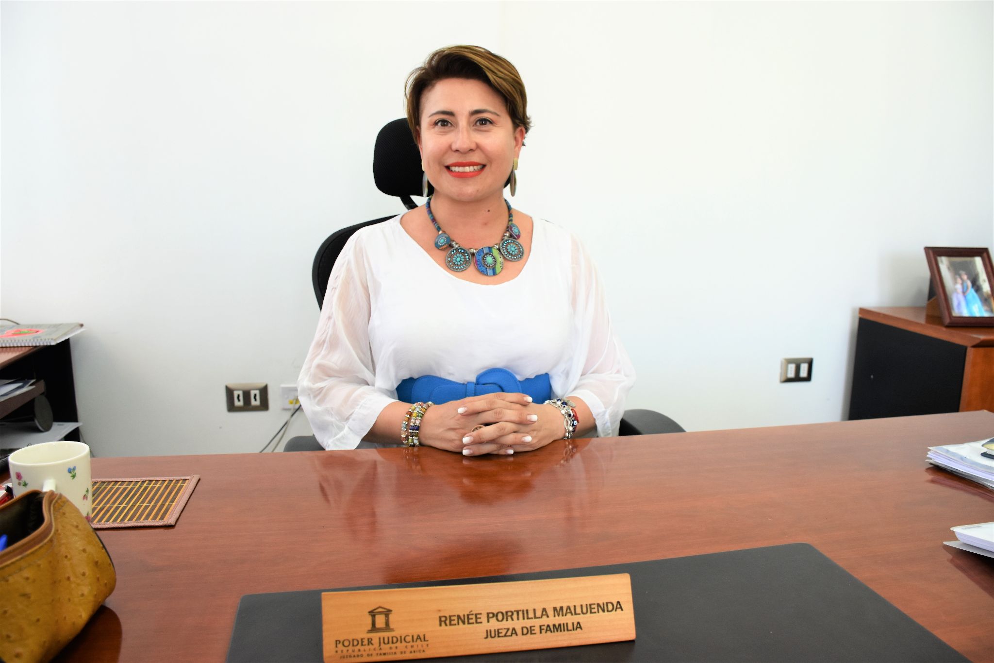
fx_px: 745
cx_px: 497
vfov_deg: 47.9
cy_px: 332
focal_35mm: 27
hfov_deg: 67.4
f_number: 5
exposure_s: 1/100
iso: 400
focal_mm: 18
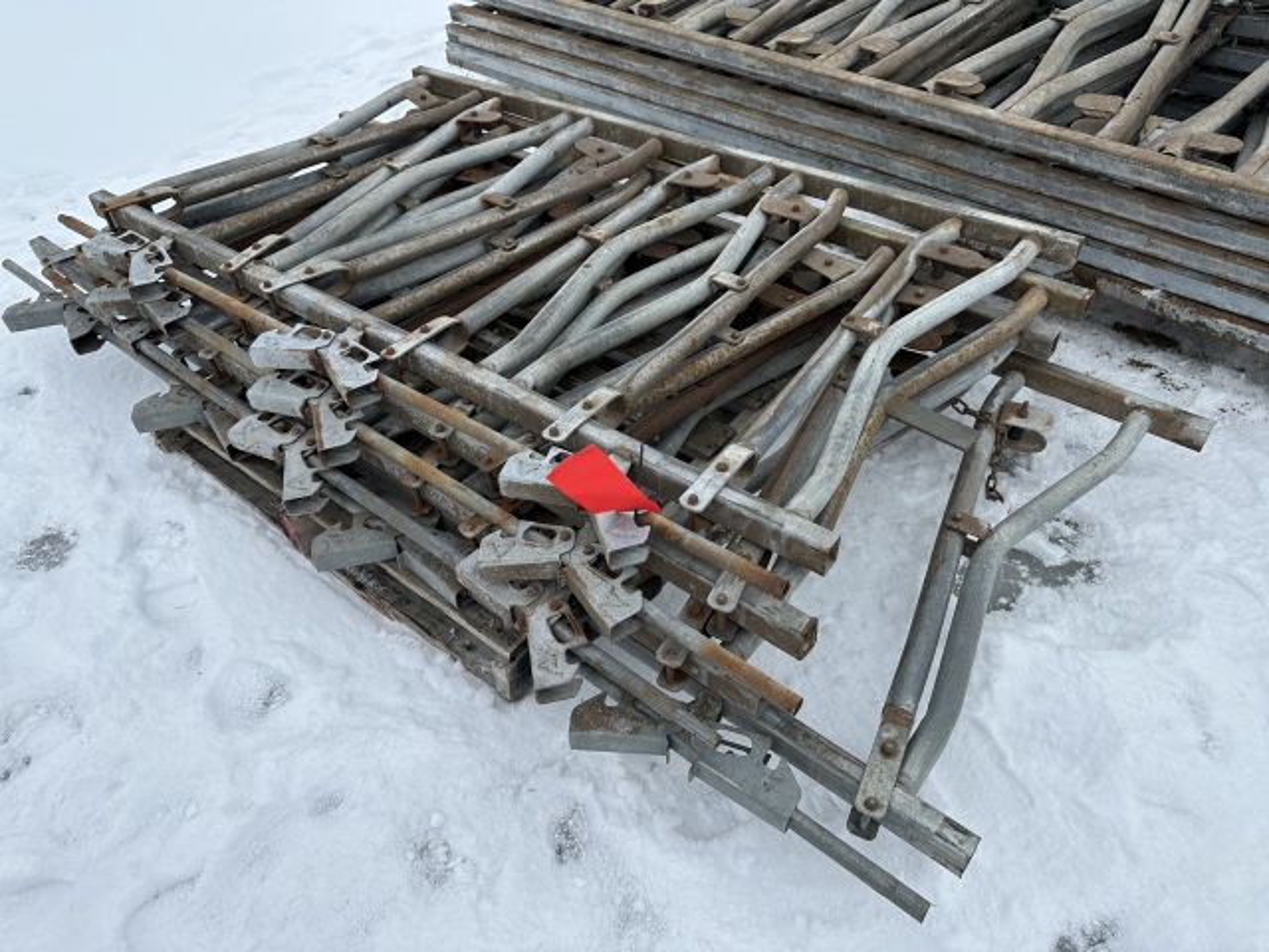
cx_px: 634
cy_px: 476
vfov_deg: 56.8
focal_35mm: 24
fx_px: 880
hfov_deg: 71.6
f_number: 1.78
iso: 80
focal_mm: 6.86
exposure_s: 1/7576
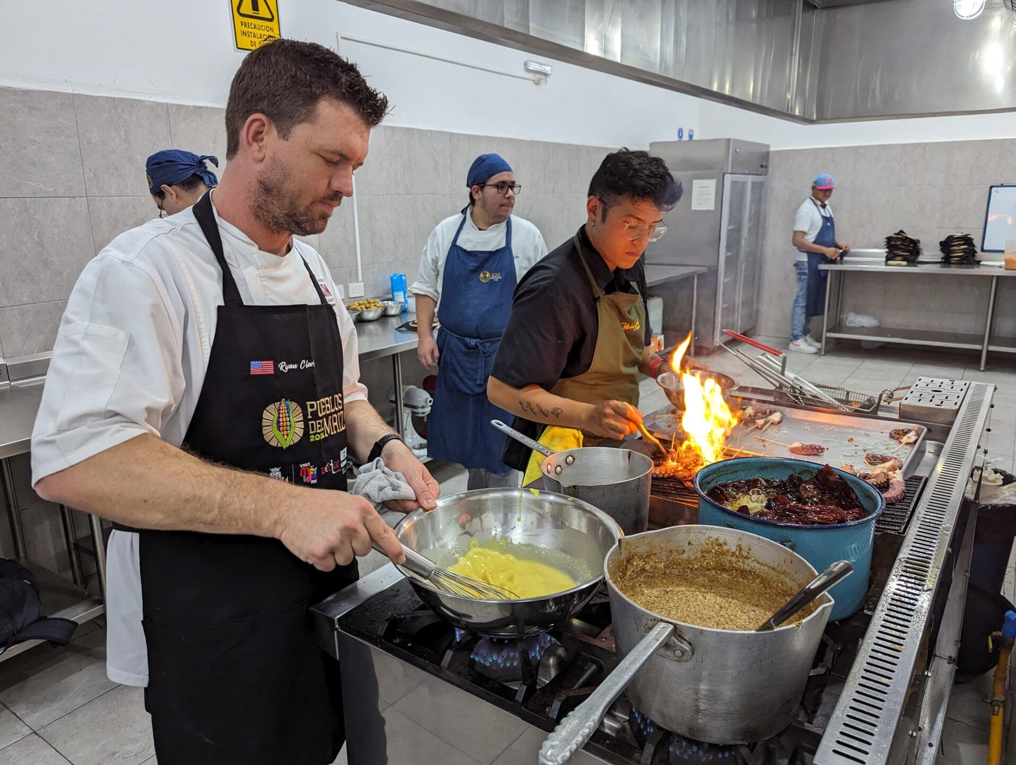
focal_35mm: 24
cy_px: 382
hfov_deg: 71.5
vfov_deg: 56.9
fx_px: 705
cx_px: 508
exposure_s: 1/120
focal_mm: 6.81
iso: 379
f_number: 1.85
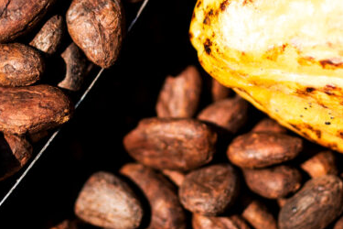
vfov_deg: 7.2
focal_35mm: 191
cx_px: 223
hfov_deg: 10.8
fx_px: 1820
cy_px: 10
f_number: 1.6
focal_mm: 35
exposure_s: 1/4000
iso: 100
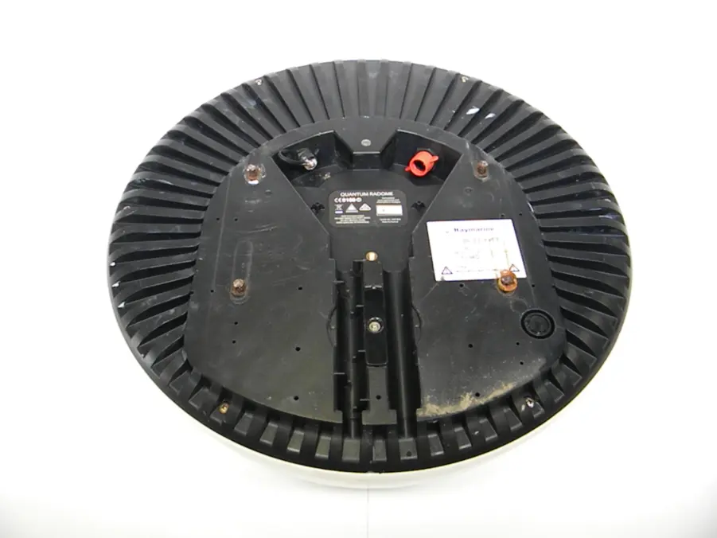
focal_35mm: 28
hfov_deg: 63.4
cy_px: 269
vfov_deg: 49.8
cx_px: 358
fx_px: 580
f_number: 3.5
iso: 720
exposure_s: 1/157
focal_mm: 5
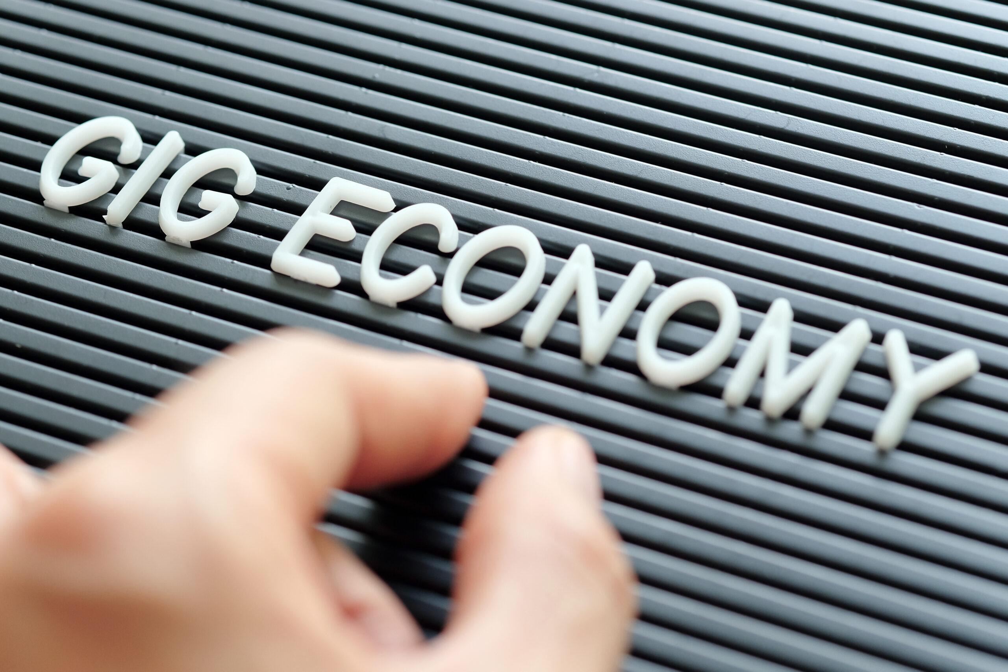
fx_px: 2520
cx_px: 504
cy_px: 336
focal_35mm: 90
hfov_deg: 22.6
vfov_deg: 15.2
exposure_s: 1/60
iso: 640
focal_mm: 60
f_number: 4
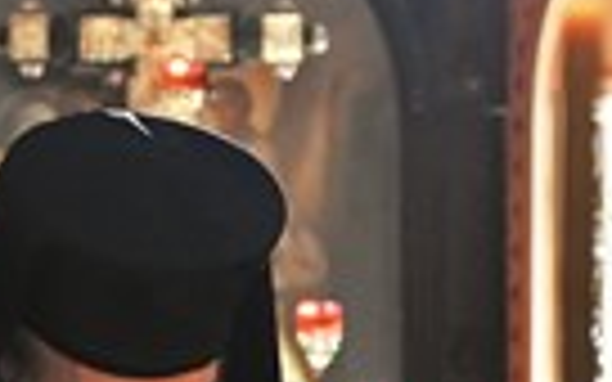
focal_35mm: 359
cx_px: 153
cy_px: 135
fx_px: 5988
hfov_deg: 5.8
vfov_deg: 3.7
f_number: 4.8
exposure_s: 1/100
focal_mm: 60
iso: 3200
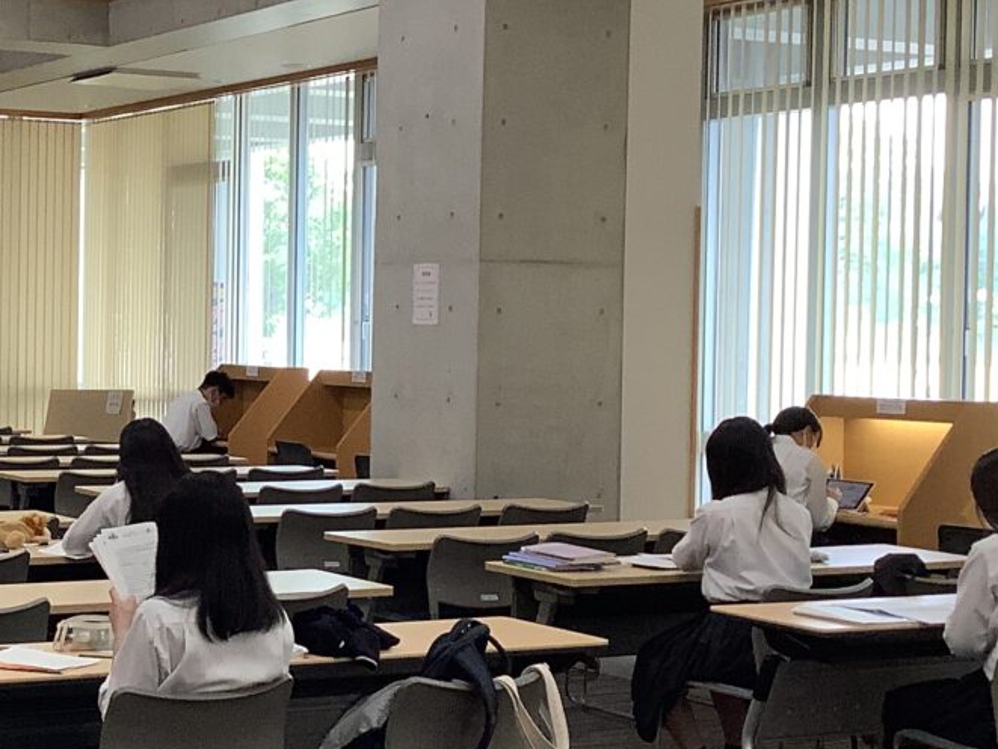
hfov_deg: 25.9
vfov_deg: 20.4
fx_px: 2076
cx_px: 48
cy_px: 361
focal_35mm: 72
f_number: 2.4
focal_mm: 3.3
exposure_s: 1/120
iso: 80
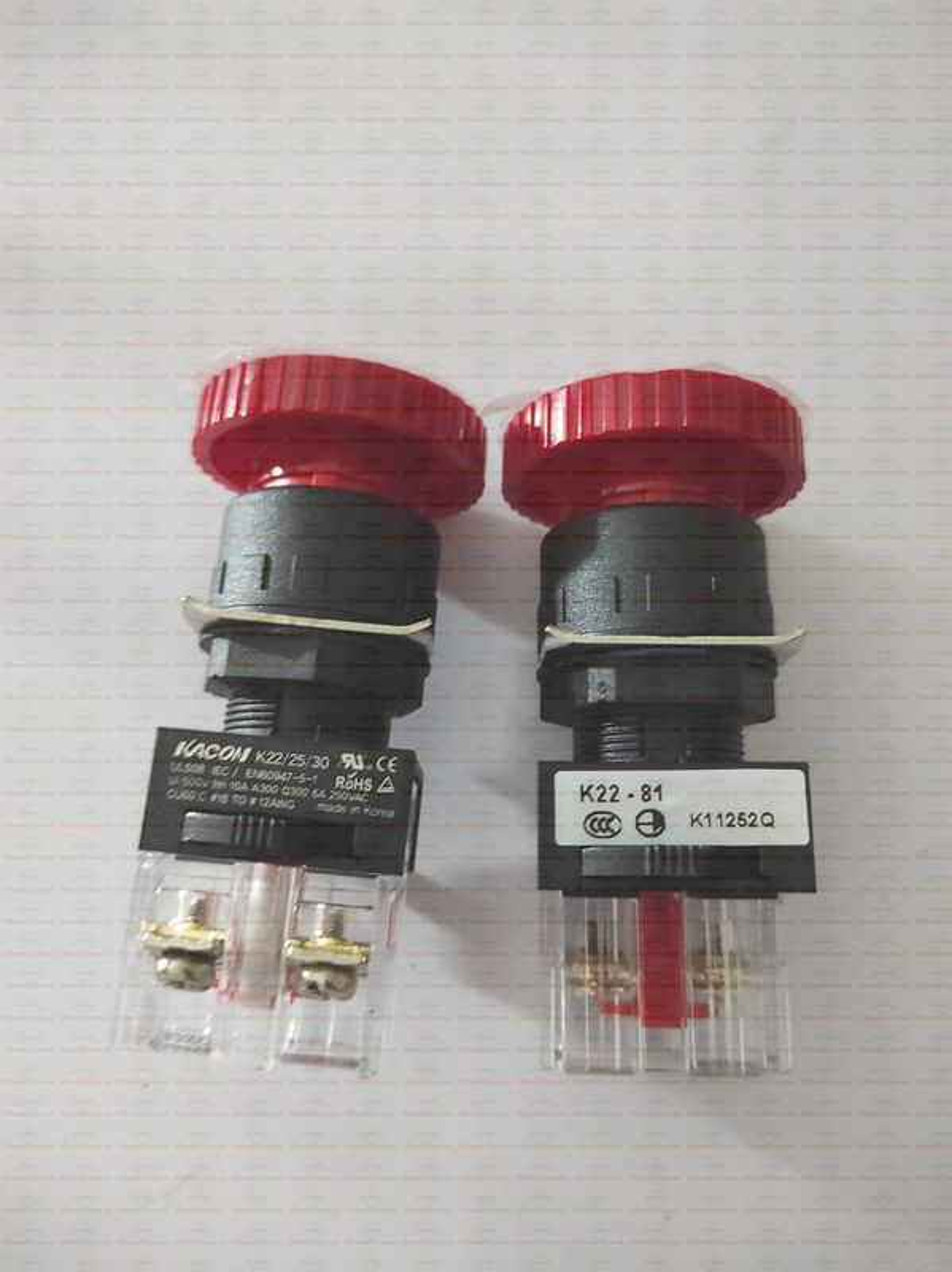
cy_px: 636
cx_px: 476
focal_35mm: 25
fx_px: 918
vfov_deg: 69.4
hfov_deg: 54.8
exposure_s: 1/20
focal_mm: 5.43
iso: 1567
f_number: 1.89
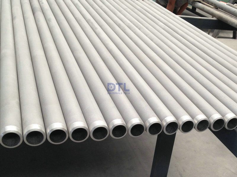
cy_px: 88
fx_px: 240
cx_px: 118
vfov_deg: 40.7
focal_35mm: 35
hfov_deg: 52.6
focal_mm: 4.28
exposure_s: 1/190
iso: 50
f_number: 2.4
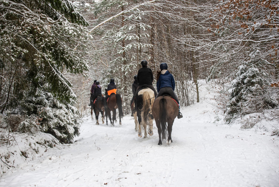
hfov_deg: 20.4
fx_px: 775
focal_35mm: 100
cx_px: 140
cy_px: 94
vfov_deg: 13.7
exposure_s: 1/100
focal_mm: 100
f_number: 7.1
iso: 400
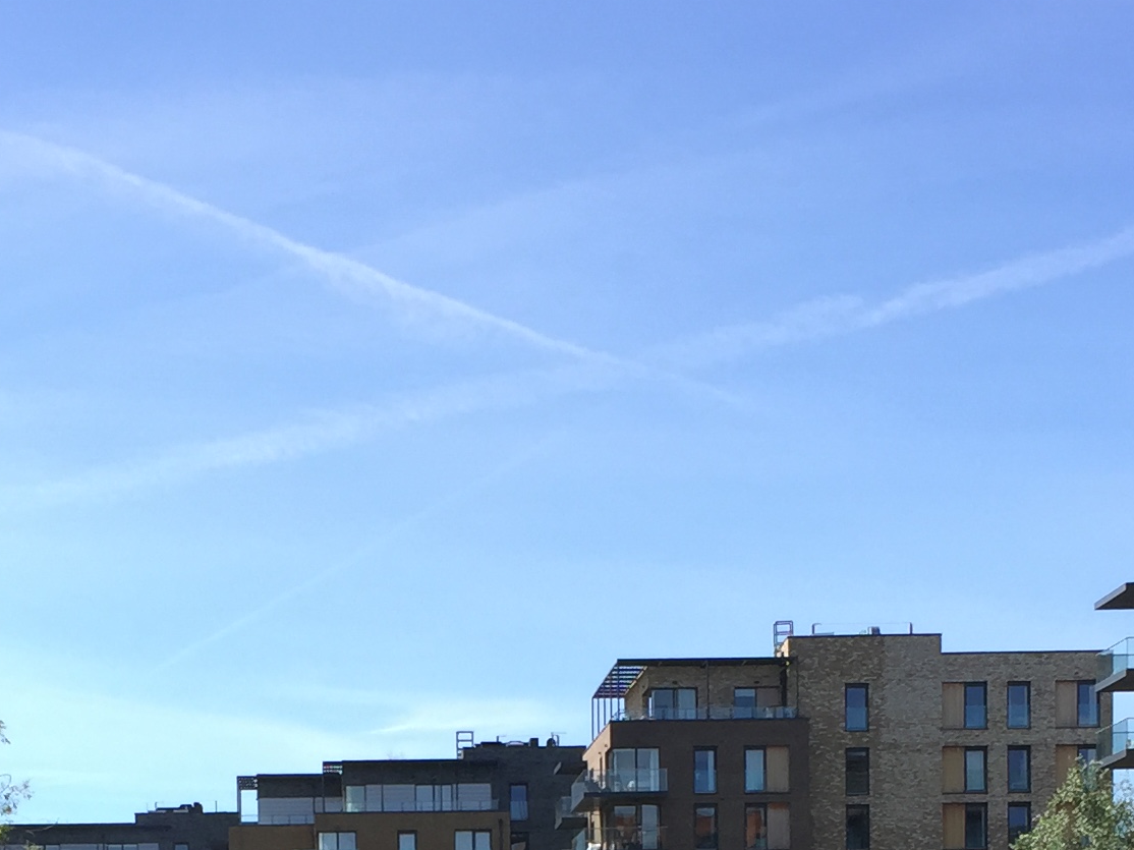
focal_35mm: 85
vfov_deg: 16.3
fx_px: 2784
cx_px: 343
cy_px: 1149
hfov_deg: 22.9
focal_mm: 4.15
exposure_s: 1/964
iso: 32
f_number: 2.2
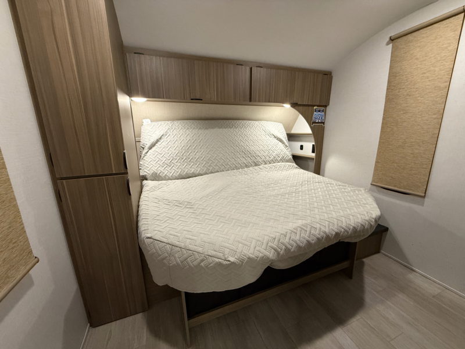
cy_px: 174
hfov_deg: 102.1
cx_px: 232
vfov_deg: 85.7
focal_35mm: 14
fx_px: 188
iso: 200
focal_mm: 2.22
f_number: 2.2
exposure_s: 1/66
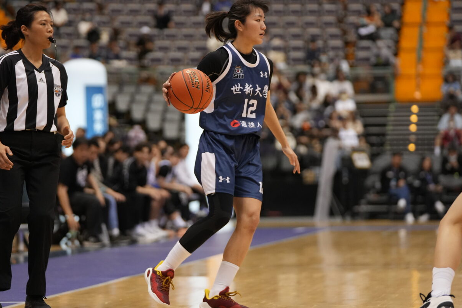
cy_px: 145
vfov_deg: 8.1
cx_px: 227
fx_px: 2169
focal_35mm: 169
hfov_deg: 12.2
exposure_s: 1/1250
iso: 4000
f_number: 2.8
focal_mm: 132
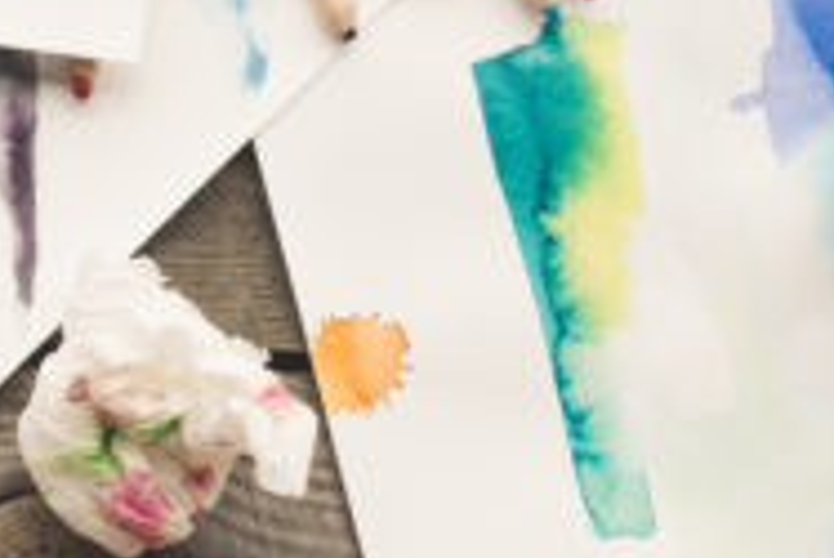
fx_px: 4474
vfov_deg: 7.1
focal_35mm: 193
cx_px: -477
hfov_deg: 10.2
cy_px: 683
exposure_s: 1/30
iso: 500
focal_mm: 45
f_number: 7.1
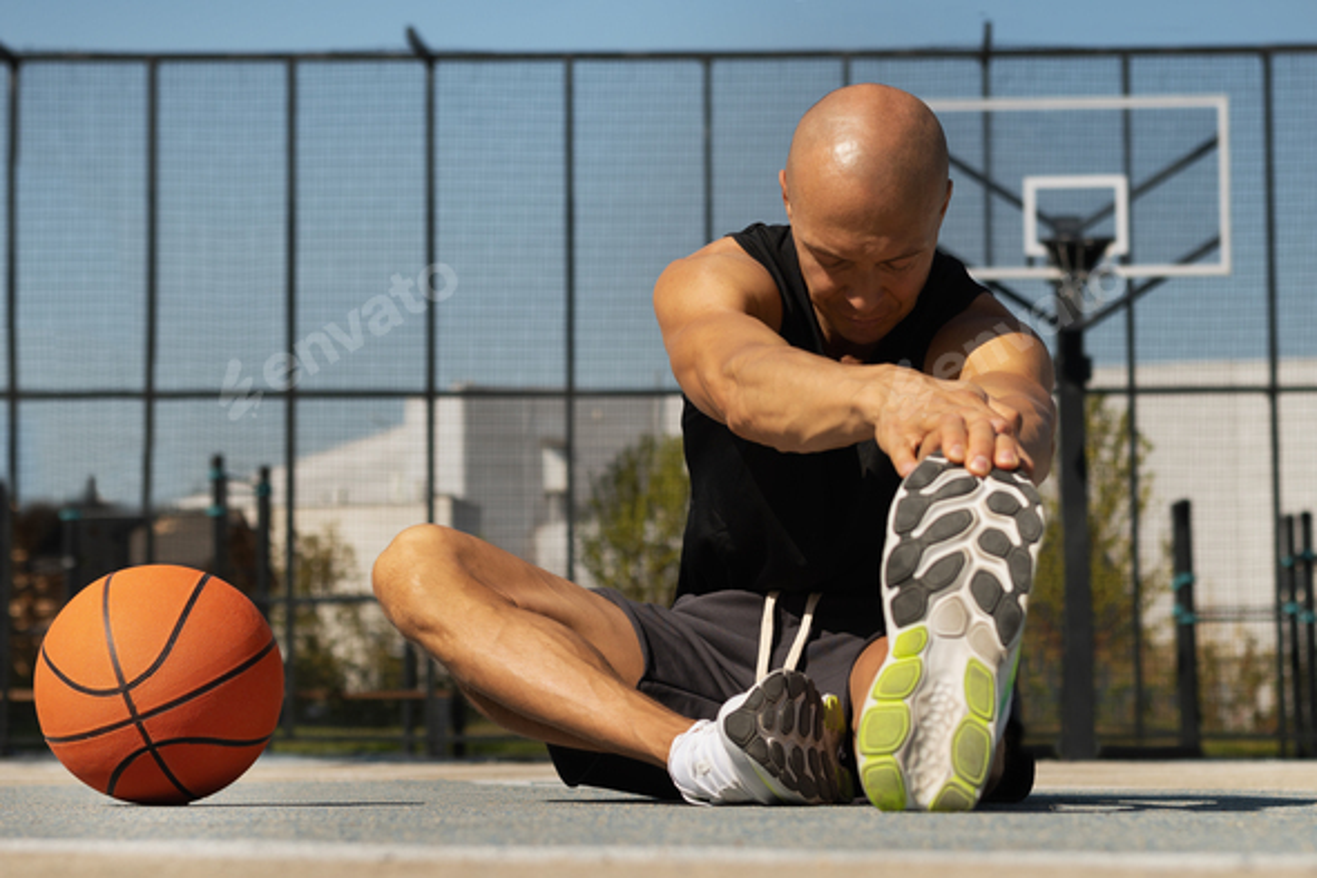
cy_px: 439
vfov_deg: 18.2
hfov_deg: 27.0
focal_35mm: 75
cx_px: 658
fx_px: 2743
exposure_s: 1/2000
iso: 100
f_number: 2.8
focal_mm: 50
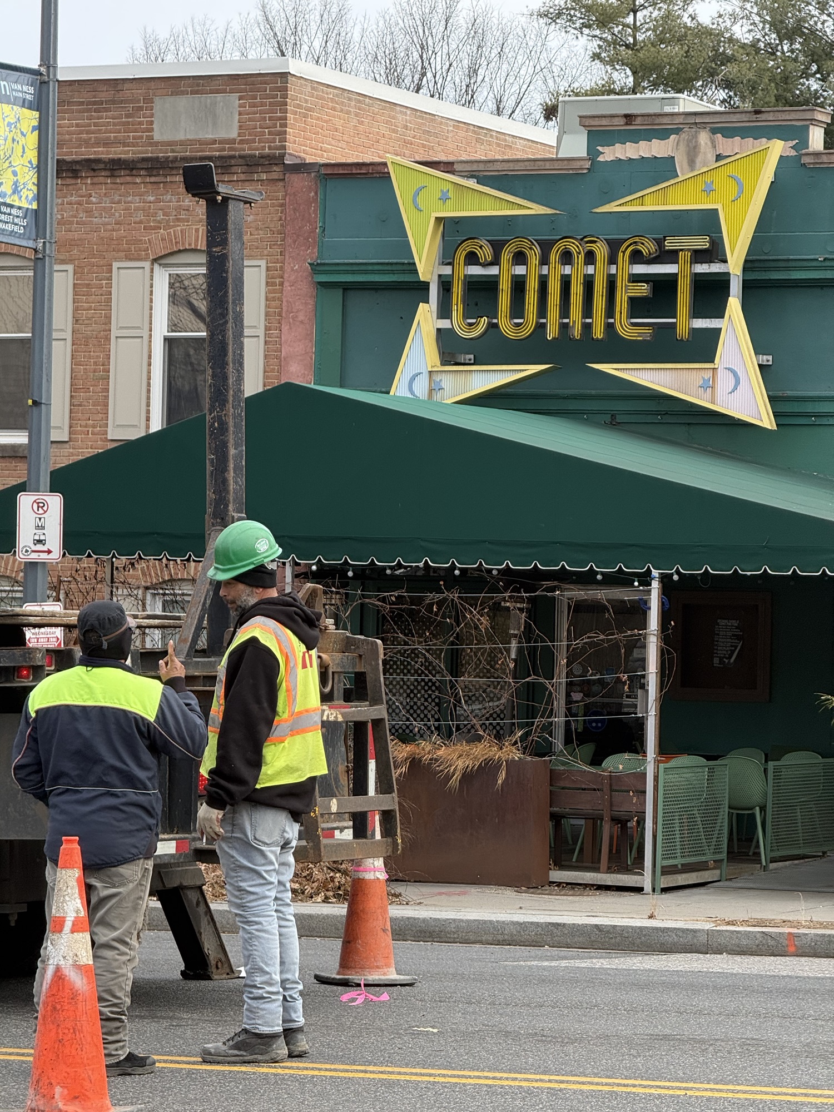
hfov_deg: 12.3
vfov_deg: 16.4
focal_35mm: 120
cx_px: 417
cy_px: 556
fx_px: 3855
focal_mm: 15.66
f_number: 2.8
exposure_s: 1/227
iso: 64
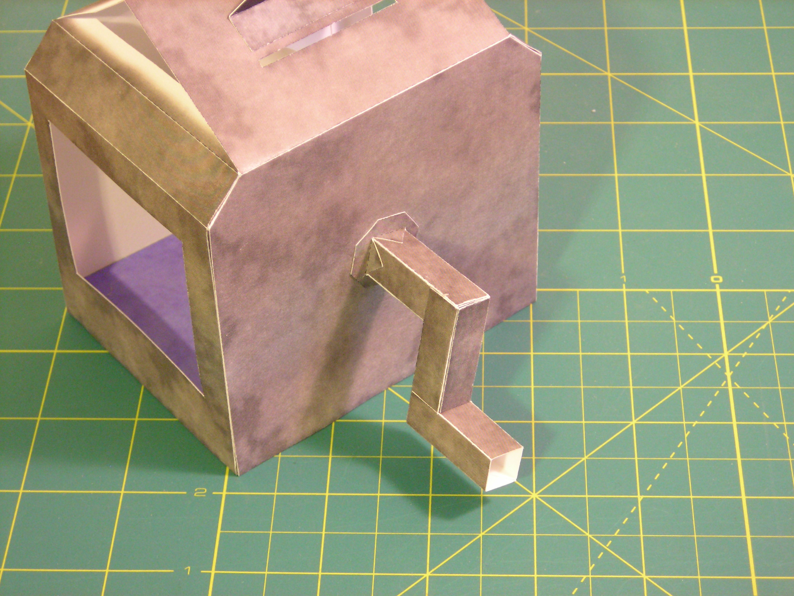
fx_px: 2064
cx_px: 397
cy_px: 298
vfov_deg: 16.4
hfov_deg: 21.8
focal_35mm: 90
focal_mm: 14.8
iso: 200
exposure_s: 1.52
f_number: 4.6
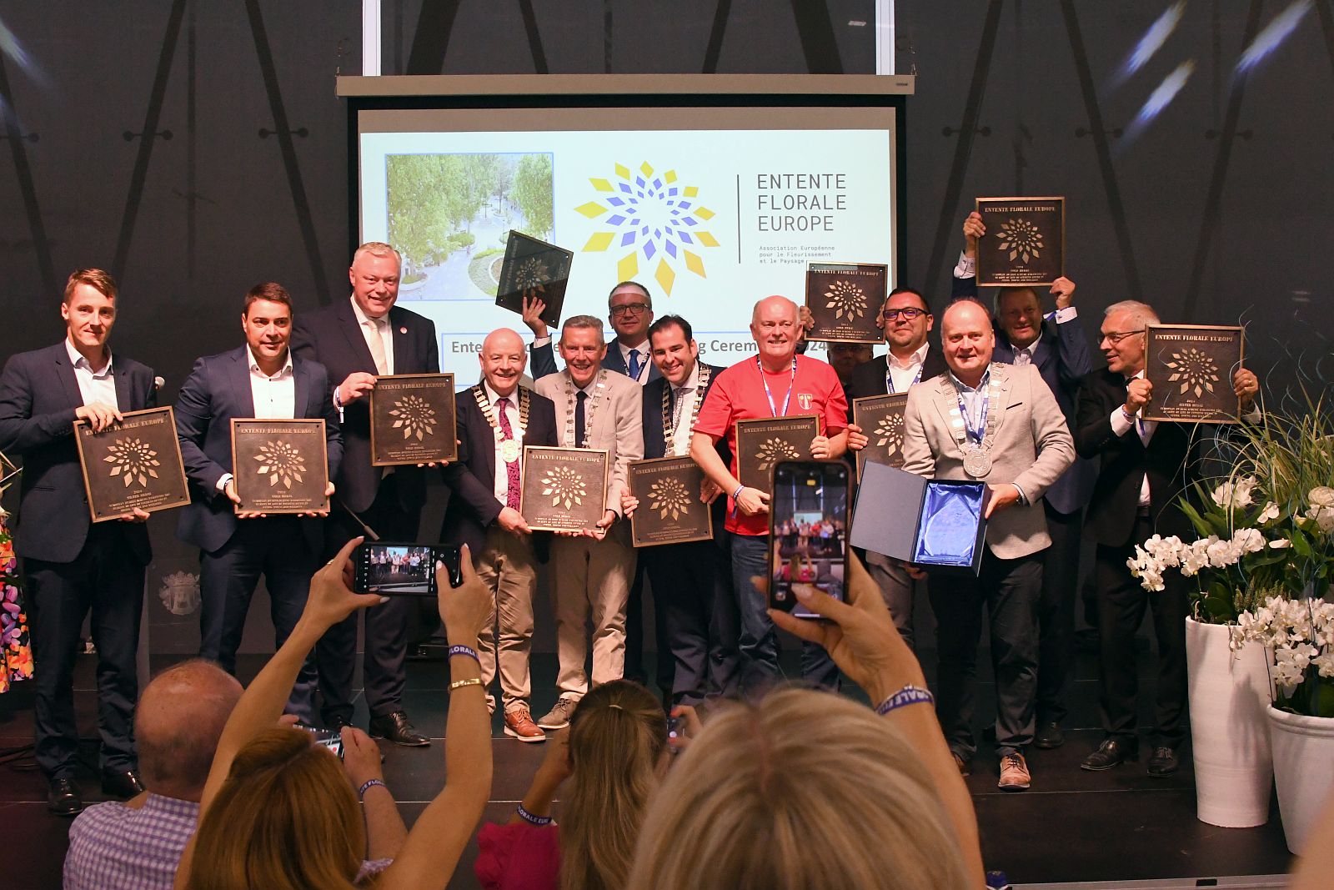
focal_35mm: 42
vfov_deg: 31.9
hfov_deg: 46.4
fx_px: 1556
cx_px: 667
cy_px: 445
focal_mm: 28
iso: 5000
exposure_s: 1/200
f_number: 7.1
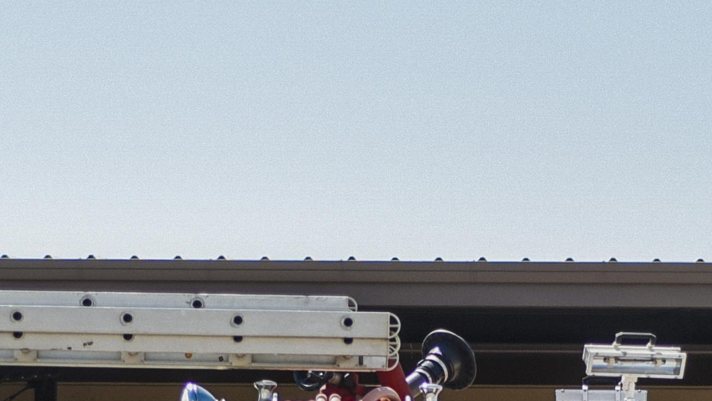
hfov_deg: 7.5
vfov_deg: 4.2
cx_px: 387
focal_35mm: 286
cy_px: 634
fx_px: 5400
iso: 80
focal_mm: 60
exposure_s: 1/1250
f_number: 2.8
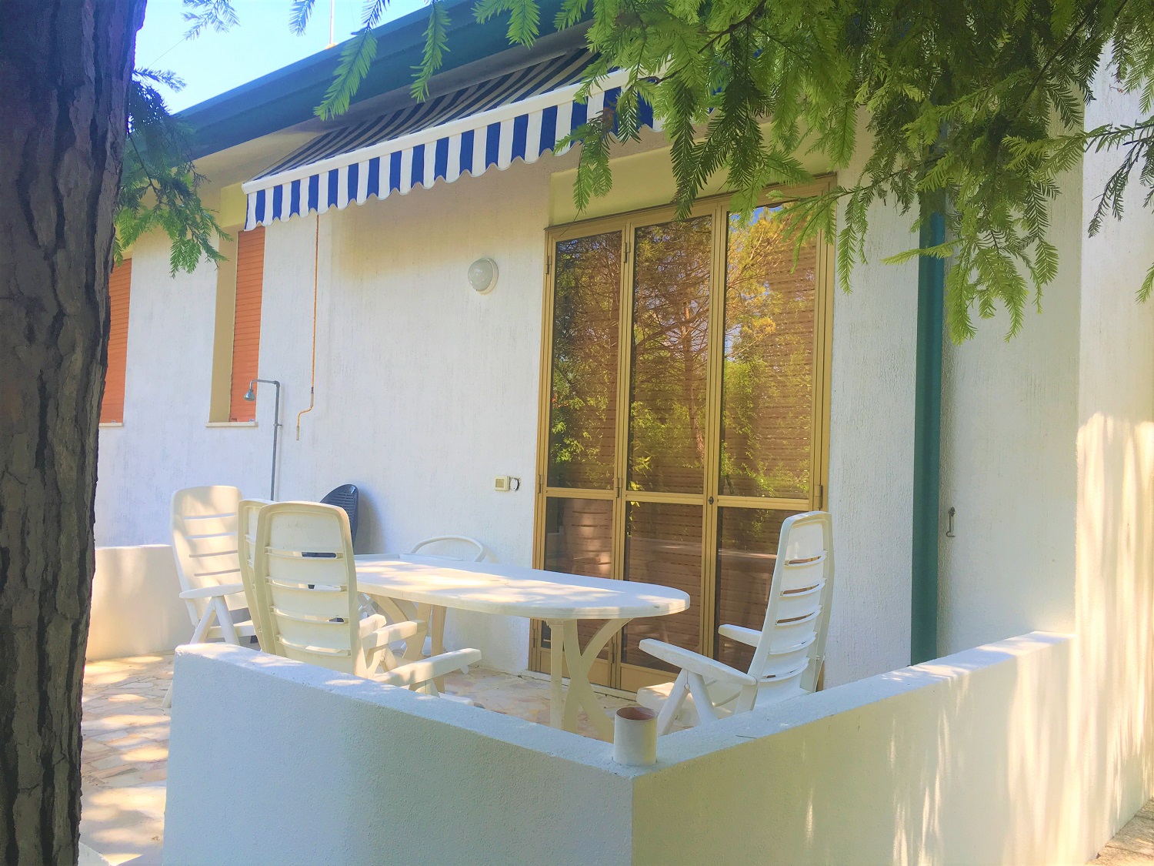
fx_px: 967
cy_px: 433
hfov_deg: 61.7
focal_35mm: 29
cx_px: 577
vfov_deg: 48.2
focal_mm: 4.15
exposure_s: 1/100
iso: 25
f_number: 2.2
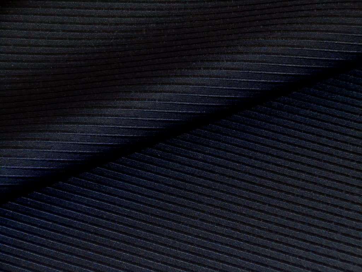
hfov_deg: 16.4
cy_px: 136
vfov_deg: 12.3
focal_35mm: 120
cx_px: 181
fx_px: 1255
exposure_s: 1/10
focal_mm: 21.5
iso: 640
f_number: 5.4
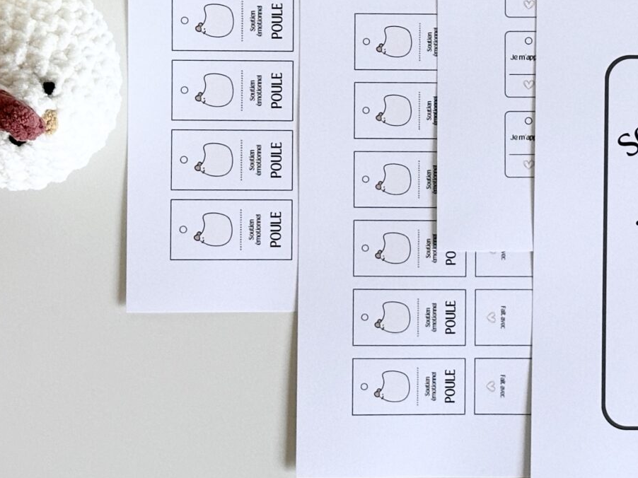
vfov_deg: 13.5
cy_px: 78
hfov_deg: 17.9
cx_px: 494
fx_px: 2008
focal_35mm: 109
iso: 125
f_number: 1.78
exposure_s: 1/60
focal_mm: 6.86
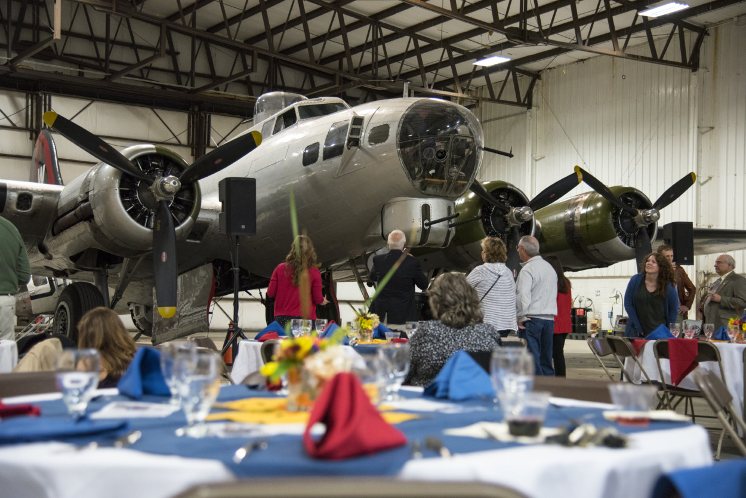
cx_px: 373
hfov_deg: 38.2
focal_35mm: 52
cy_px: 249
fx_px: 1078
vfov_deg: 26.0
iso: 2000
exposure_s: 1/80
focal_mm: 52
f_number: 4
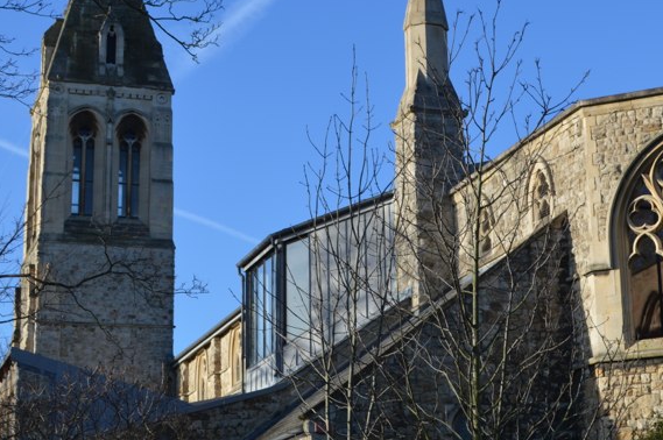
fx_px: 1490
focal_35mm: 81
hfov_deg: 24.9
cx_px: 478
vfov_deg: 16.8
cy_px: 184
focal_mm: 30
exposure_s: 1/200
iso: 100
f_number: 7.1
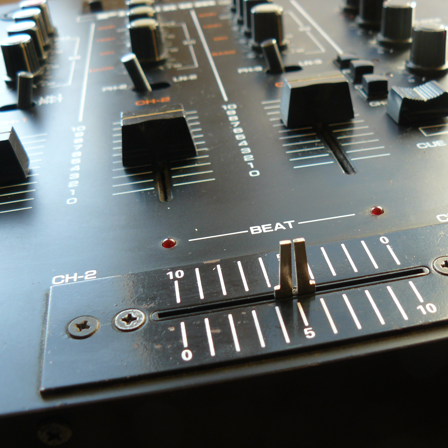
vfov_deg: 39.2
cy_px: 226
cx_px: 257
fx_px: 630
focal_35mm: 43
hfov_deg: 39.1
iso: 100
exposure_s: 1/30
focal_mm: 6
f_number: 2.8
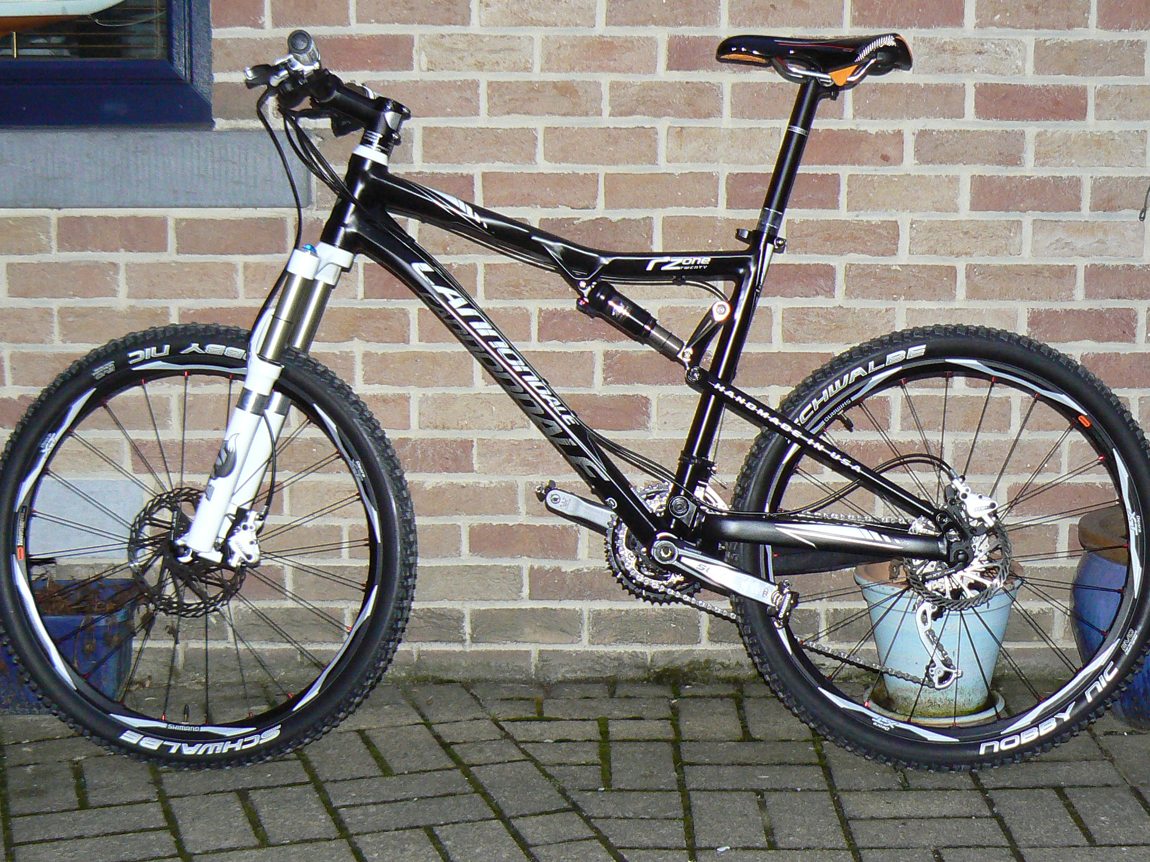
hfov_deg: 33.8
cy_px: 431
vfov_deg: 25.7
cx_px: 575
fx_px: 1894
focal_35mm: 57
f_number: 2.8
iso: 160
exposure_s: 1/30
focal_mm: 7
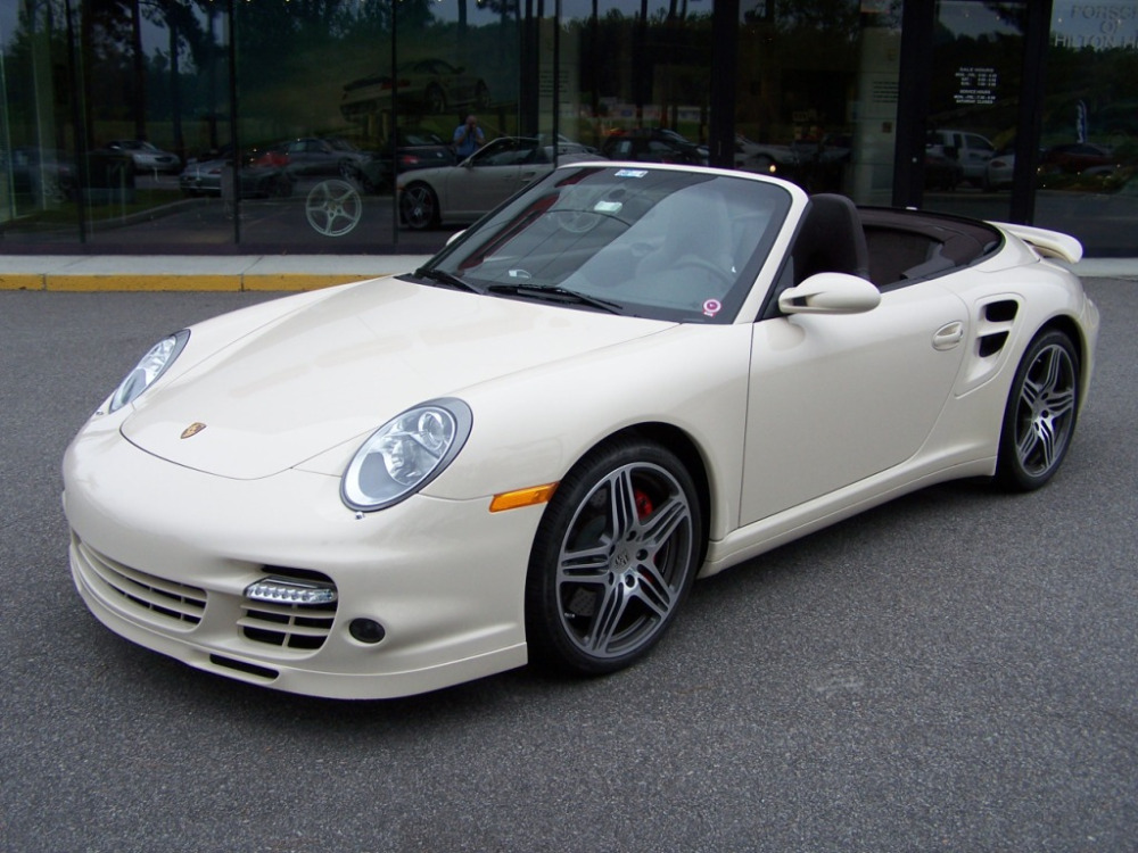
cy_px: 426
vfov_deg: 37.7
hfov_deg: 49.0
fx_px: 1249
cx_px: 569
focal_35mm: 38
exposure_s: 1/320
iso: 80
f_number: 2.8
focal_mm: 6.3
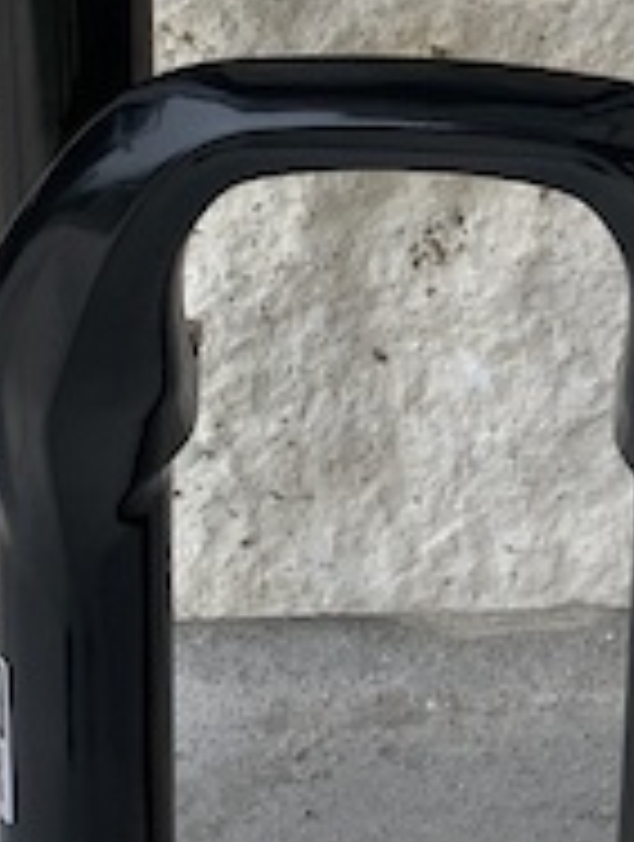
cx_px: 526
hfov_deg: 13.3
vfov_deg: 17.6
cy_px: 185
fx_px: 2701
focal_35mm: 111
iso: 25
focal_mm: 4.25
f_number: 1.8
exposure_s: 1/384
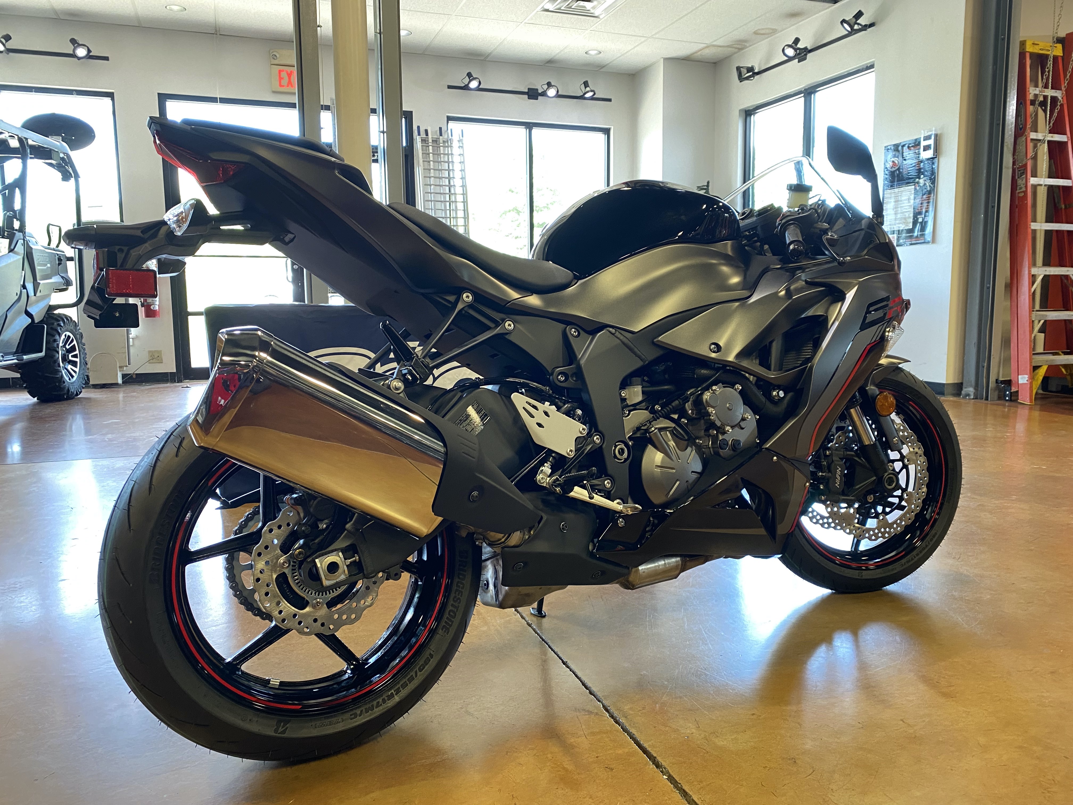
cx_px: 536
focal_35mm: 26
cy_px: 402
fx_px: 806
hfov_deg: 67.3
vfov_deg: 53.1
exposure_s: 1/60
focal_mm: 4.25
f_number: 1.8
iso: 250
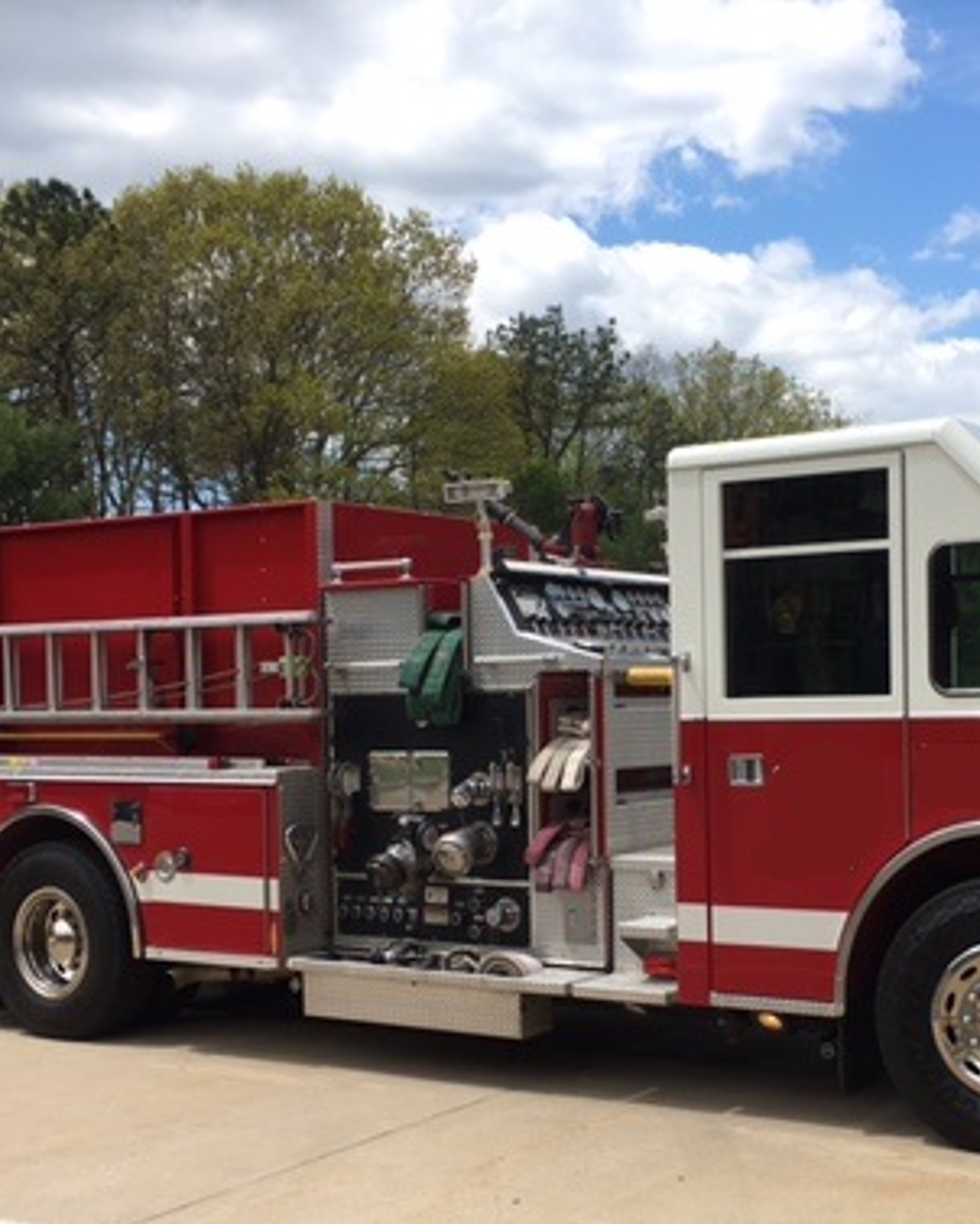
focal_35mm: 48
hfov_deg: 31.1
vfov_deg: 38.5
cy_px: 776
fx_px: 1739
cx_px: 694
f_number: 2.2
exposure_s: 1/1183
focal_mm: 4.15
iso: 25
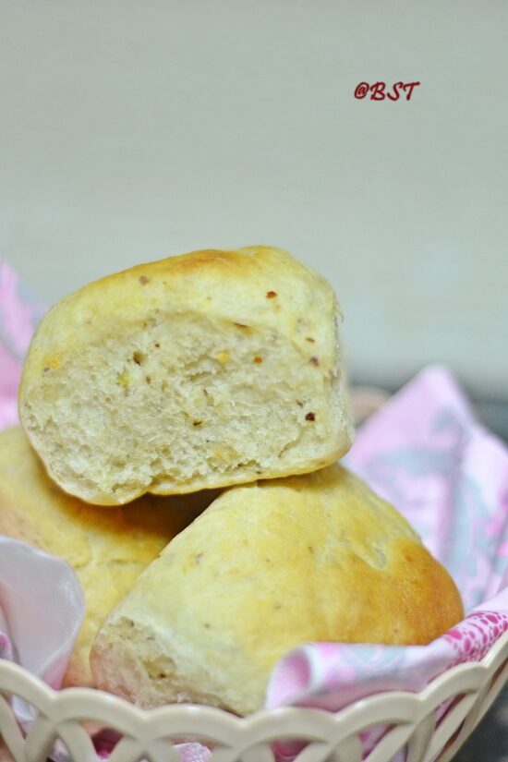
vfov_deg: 27.0
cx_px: 254
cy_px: 381
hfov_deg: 18.2
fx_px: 1587
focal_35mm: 75
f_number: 1.8
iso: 560
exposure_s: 1/60
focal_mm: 50
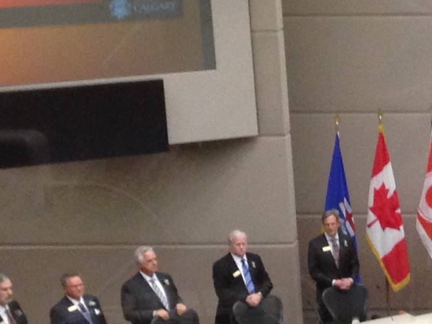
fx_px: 2010
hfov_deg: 11.8
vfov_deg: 9.1
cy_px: 390
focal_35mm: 161
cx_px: 641
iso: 160
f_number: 2.4
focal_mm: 4.12
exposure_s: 1/20
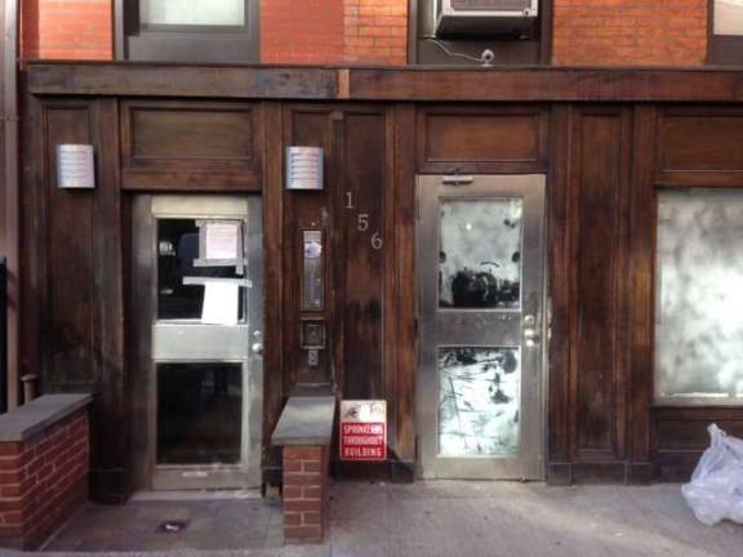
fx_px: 708
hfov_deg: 55.4
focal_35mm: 33
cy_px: 278
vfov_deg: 42.9
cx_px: 372
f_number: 2.4
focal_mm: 4.12
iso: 50
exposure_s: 1/122
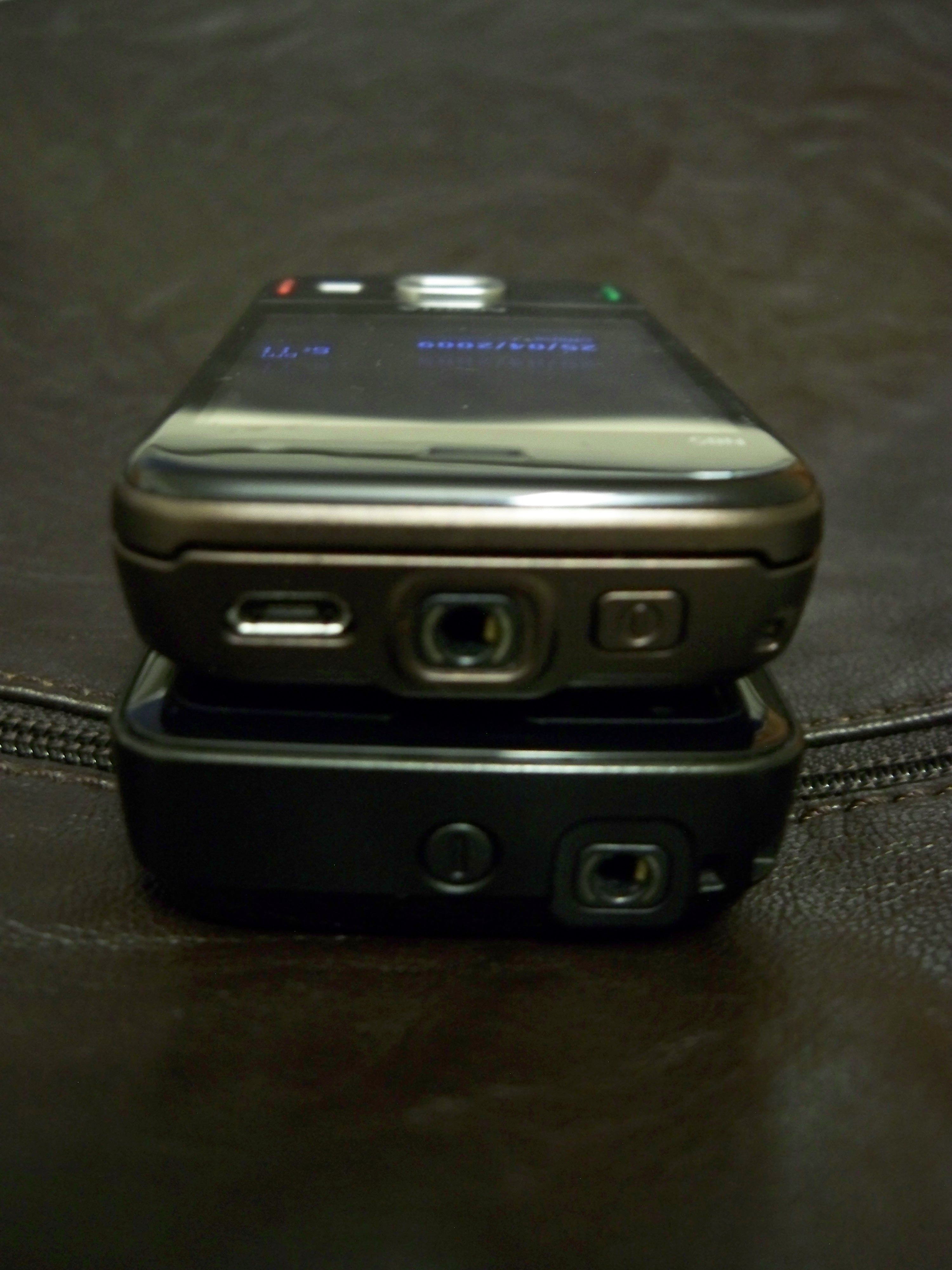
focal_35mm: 37
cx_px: 476
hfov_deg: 38.7
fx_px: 1357
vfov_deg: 50.1
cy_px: 635
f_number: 3.1
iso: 400
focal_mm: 7.9
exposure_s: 1/2
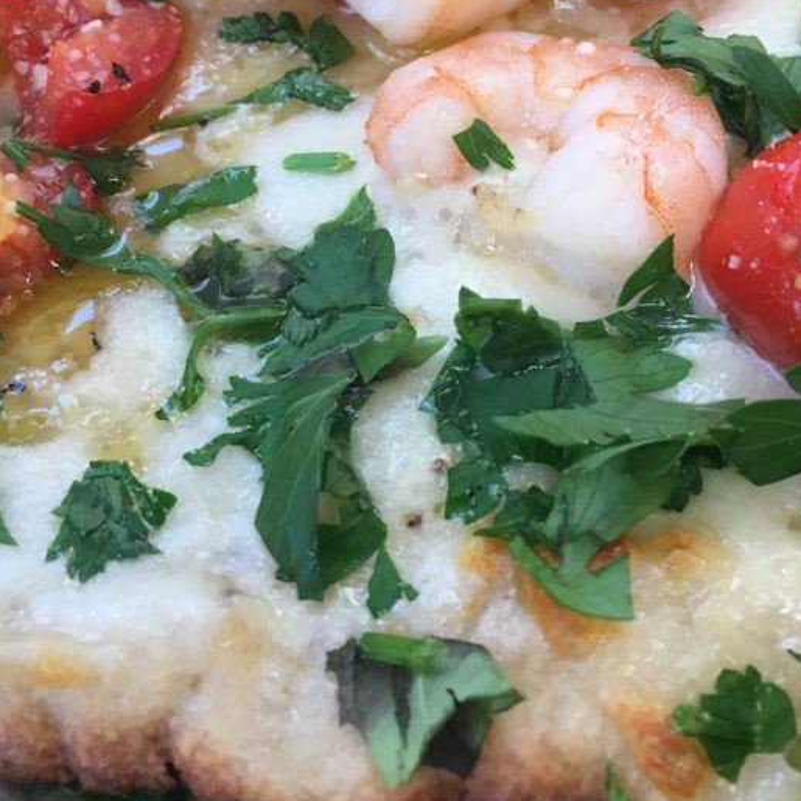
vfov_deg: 32.9
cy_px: 233
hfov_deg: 33.2
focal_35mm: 51
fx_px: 1335
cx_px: 496
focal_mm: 4.15
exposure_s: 1/30
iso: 50
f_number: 2.2
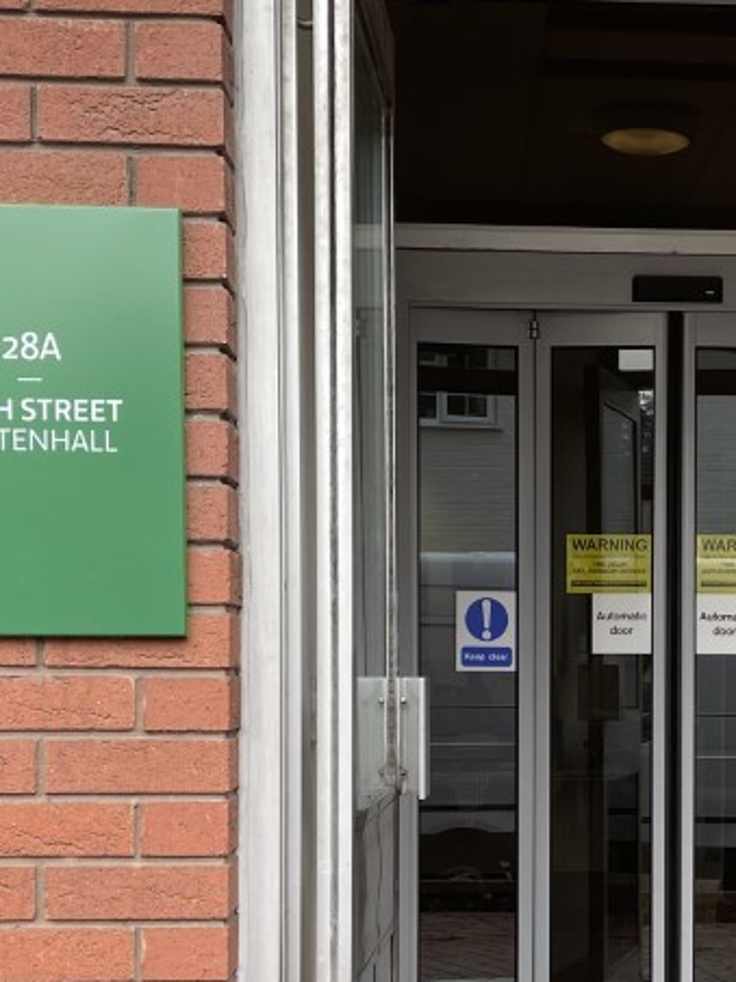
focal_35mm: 69
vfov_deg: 27.8
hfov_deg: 21.0
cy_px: 723
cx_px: 604
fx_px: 1956
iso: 32
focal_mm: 4.2
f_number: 1.6
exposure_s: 1/812
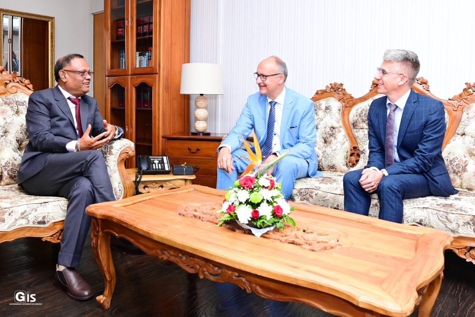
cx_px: 238
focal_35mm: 24
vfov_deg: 53.1
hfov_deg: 73.7
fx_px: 317
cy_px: 158
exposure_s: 1/200
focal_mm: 24
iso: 3200
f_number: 7.1
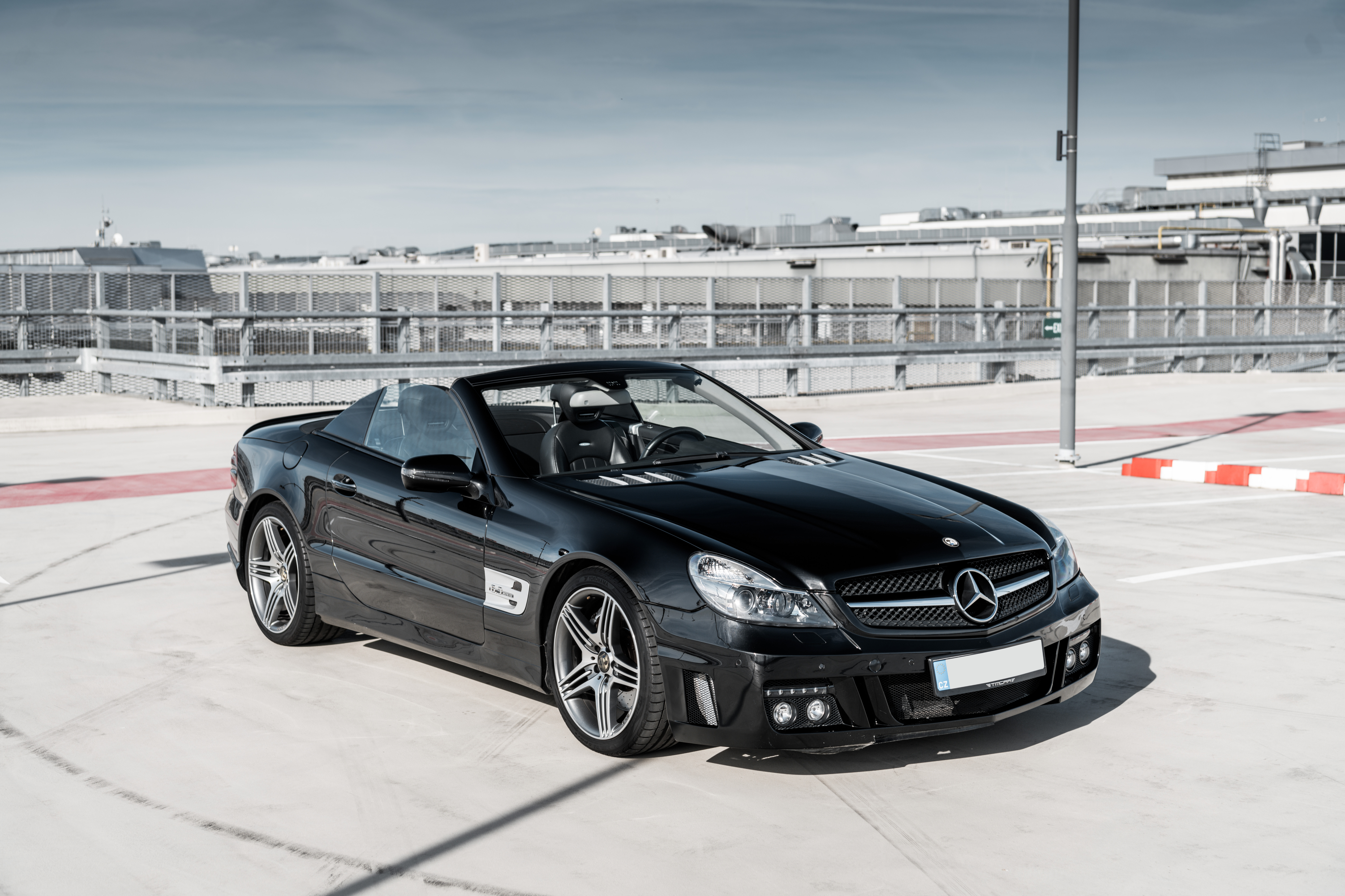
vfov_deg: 27.0
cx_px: 672
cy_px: 448
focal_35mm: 50
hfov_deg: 39.6
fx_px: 1868
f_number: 4.5
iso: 64
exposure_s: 1/250
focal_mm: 50
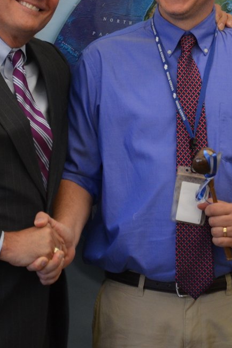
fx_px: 1955
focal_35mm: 202
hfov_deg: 6.8
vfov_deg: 10.1
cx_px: 133
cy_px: 72
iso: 800
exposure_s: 1/50
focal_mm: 55
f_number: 5.6
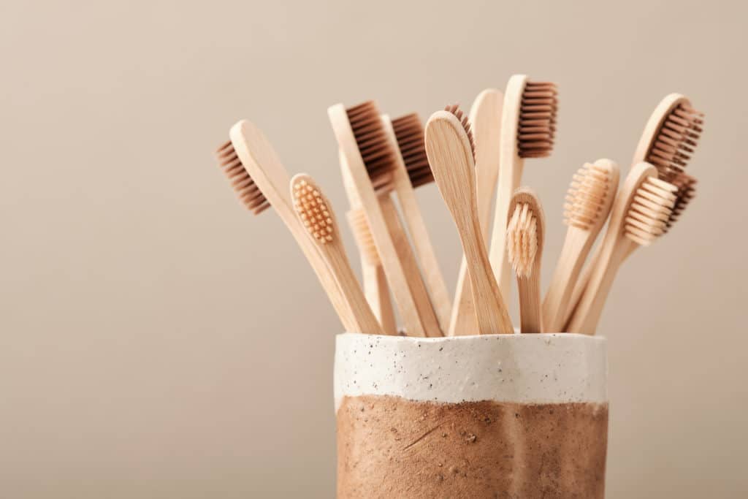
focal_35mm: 135
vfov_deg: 10.2
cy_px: 250
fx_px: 2805
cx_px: 374
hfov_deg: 15.2
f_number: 4.5
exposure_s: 1/160
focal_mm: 90
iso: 200
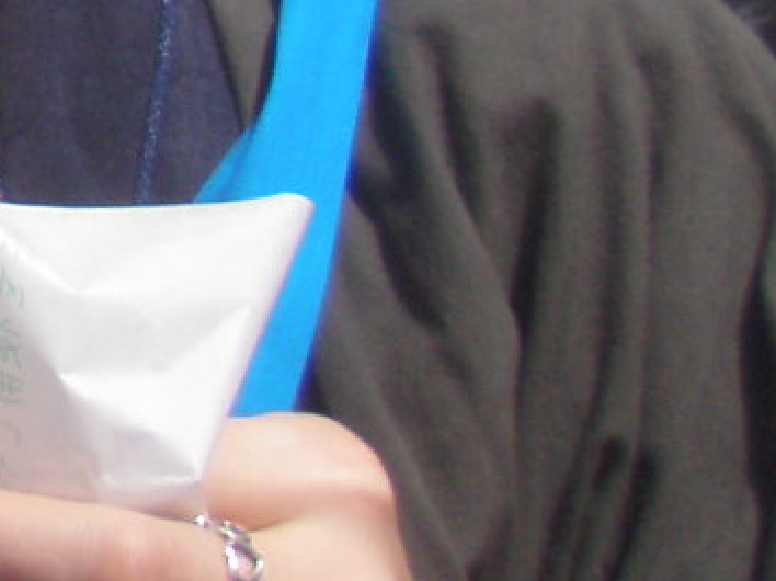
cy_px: -752
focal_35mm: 220
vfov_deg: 6.5
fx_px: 4928
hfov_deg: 8.3
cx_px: -1079
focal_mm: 6.7
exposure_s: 1/400
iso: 80
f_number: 3.5
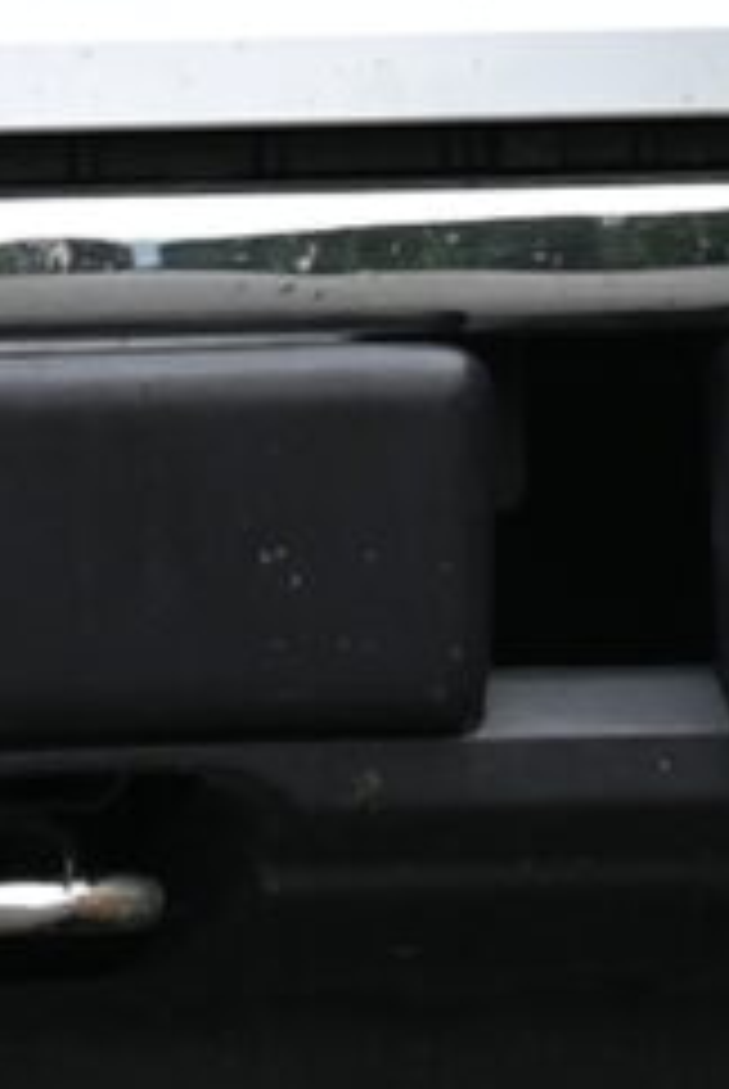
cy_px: -781
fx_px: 50245
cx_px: -1593
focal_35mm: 1659
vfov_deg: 1.2
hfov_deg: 0.8
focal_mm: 105
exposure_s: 1/250
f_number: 5.6
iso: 140
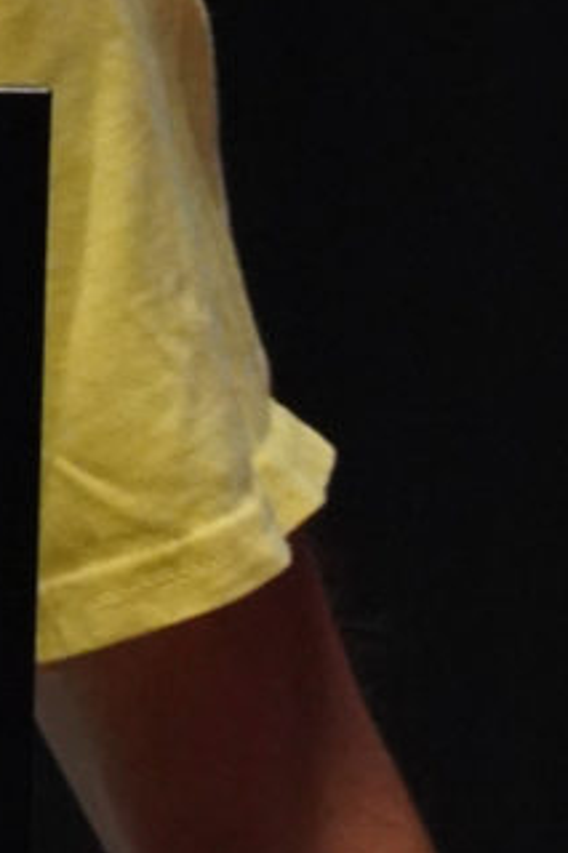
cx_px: -912
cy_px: 60
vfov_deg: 3.4
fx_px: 14427
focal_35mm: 609
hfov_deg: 2.2
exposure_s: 1/200
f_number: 8
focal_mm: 104
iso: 10000
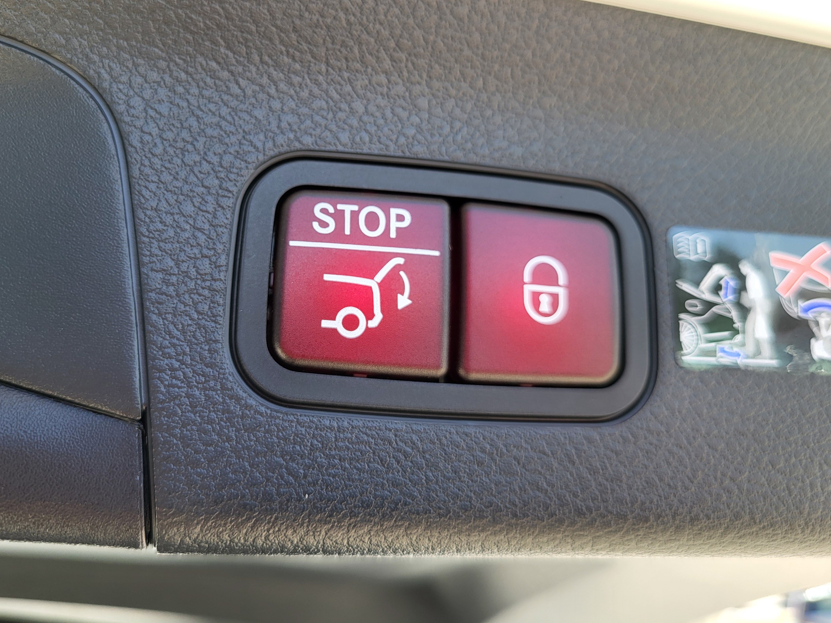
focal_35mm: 30
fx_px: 720
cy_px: 271
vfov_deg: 46.7
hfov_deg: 59.8
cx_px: 366
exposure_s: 1/256
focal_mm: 5.4
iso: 40
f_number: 1.8
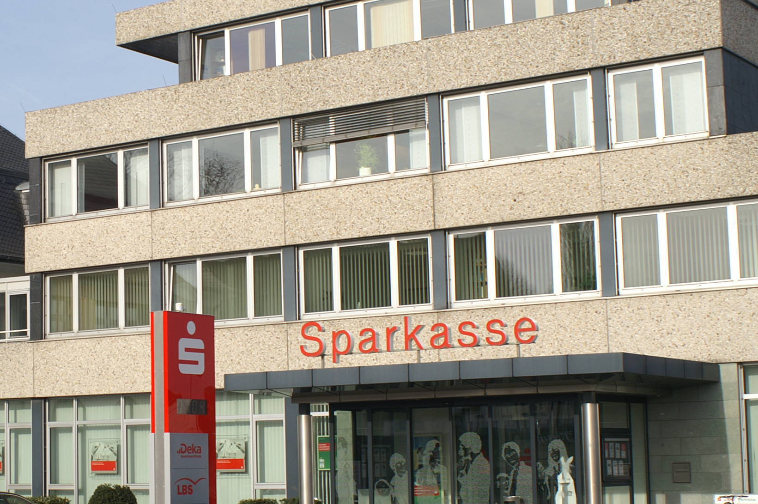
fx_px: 1620
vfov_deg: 17.7
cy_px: 247
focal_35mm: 77
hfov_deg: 25.8
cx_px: 126
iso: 100
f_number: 10
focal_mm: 28
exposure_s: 1/250
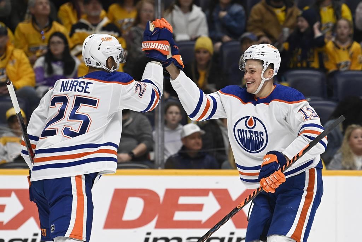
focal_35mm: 200
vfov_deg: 6.9
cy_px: 121
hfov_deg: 10.3
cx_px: 181
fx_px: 2011
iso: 5000
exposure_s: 1/3200
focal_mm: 200
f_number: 4
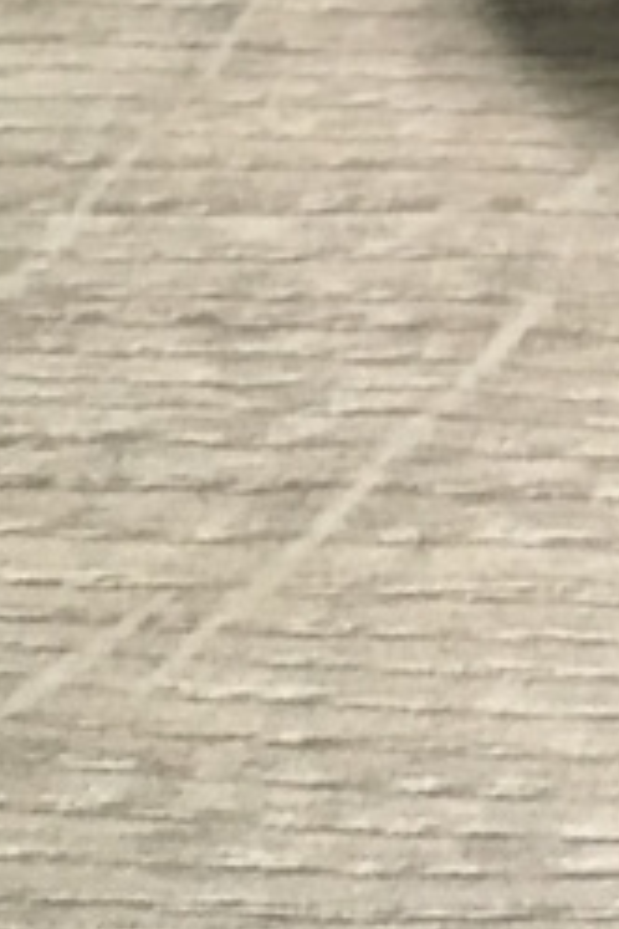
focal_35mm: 97
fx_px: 2502
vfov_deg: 18.6
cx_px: 940
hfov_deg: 13.3
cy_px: -463
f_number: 2.2
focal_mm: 4.15
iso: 200
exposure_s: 1/25
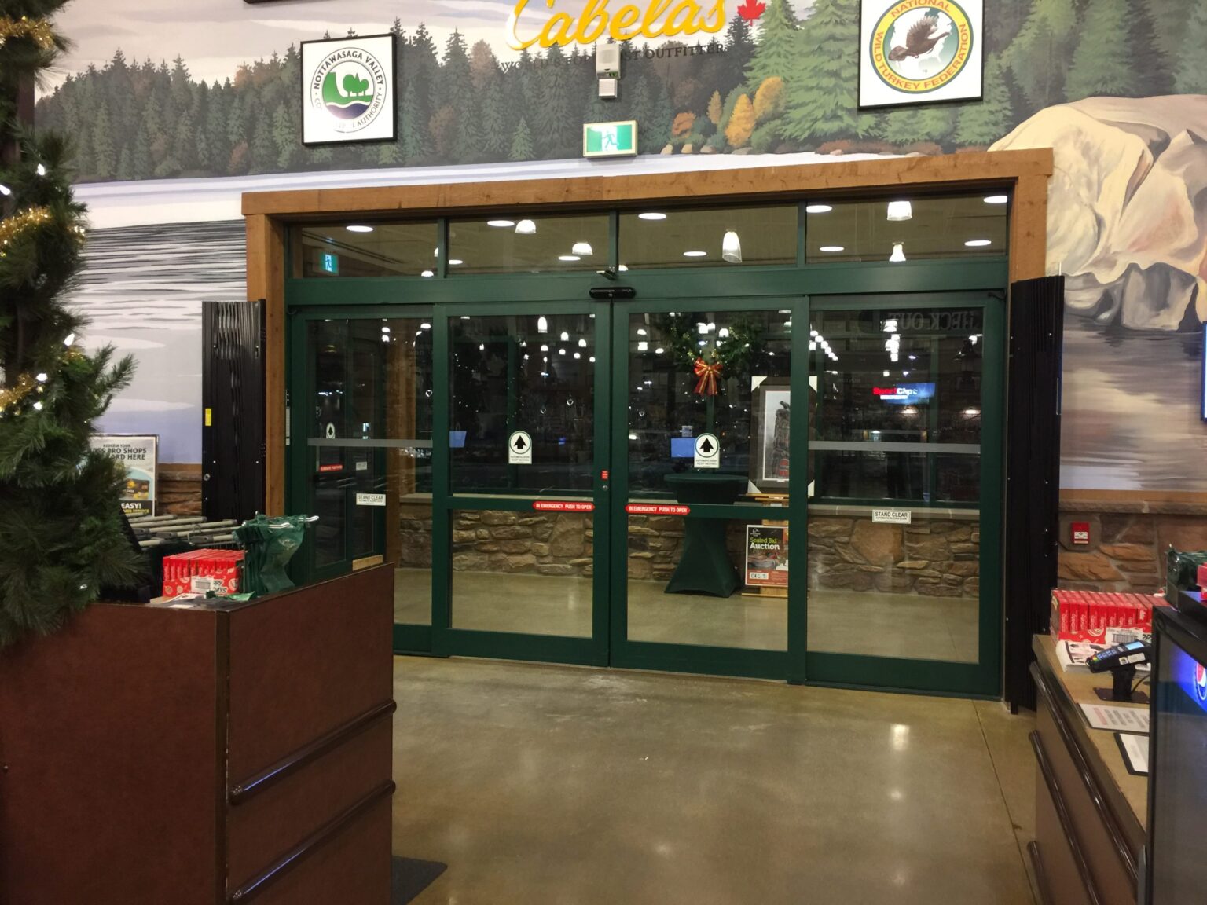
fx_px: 1011
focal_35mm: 29
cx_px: 604
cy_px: 452
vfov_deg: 48.2
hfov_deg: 61.7
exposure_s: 1/15
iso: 64
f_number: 2.2
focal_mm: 4.15
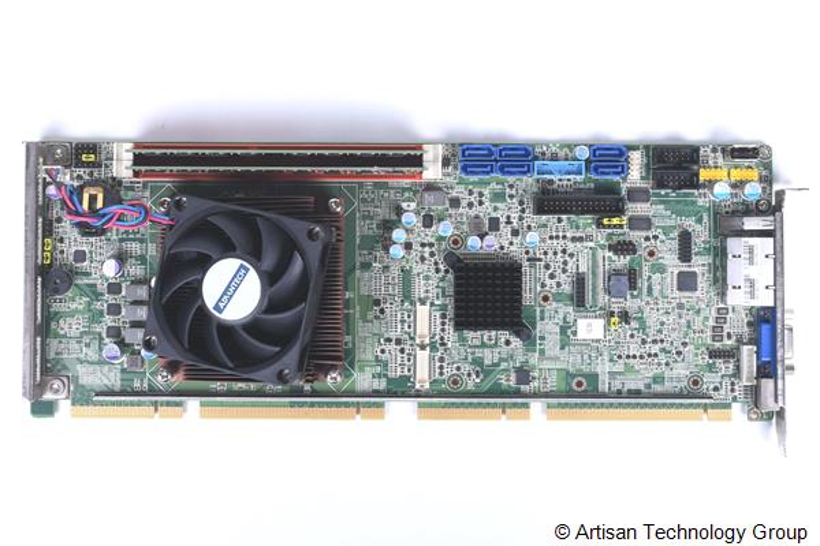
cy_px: 273
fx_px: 1048
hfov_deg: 42.7
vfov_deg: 29.2
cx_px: 410
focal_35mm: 46
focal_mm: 31
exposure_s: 1/200
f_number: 14
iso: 200
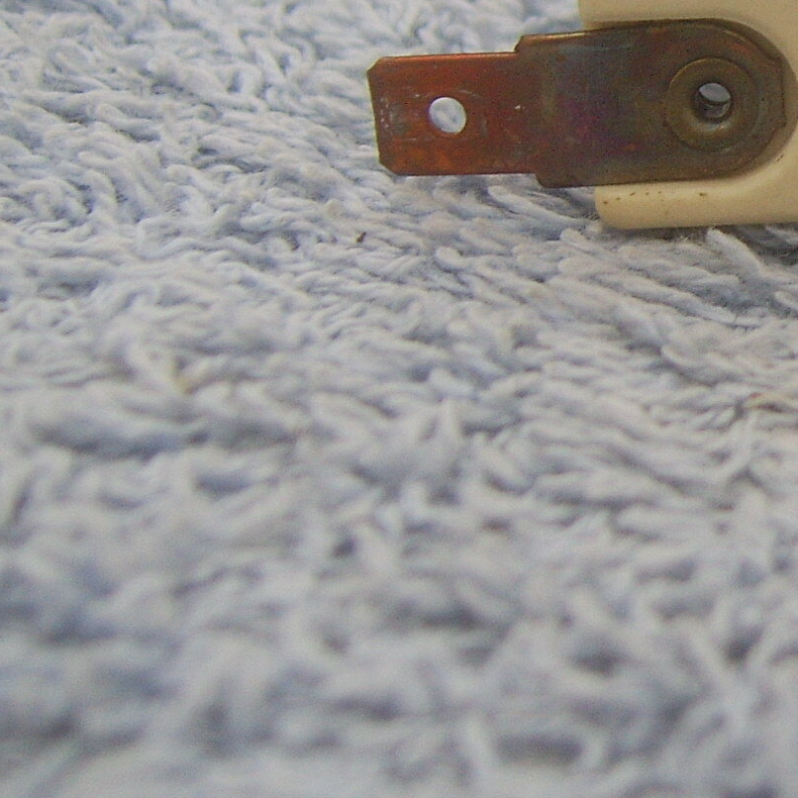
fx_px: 2817
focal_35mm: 108
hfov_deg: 15.5
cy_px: 150
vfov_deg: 16.0
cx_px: 989
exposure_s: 1/60
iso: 50
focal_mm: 7.8
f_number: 2.8
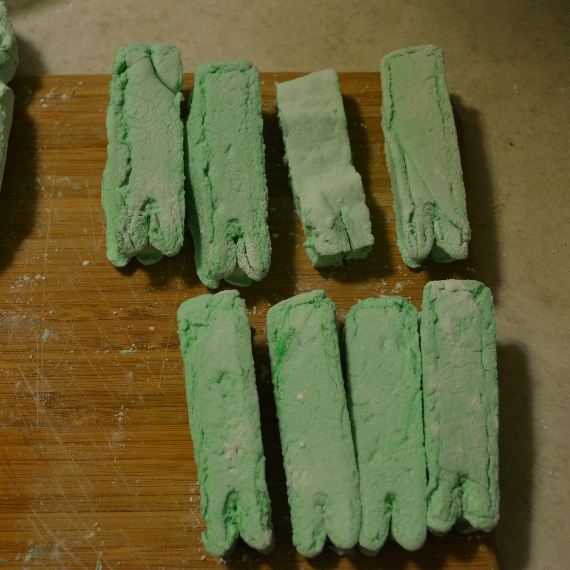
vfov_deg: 23.7
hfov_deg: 23.7
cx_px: 278
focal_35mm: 73
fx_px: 1360
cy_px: 268
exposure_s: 1/15
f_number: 5
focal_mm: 34
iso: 450
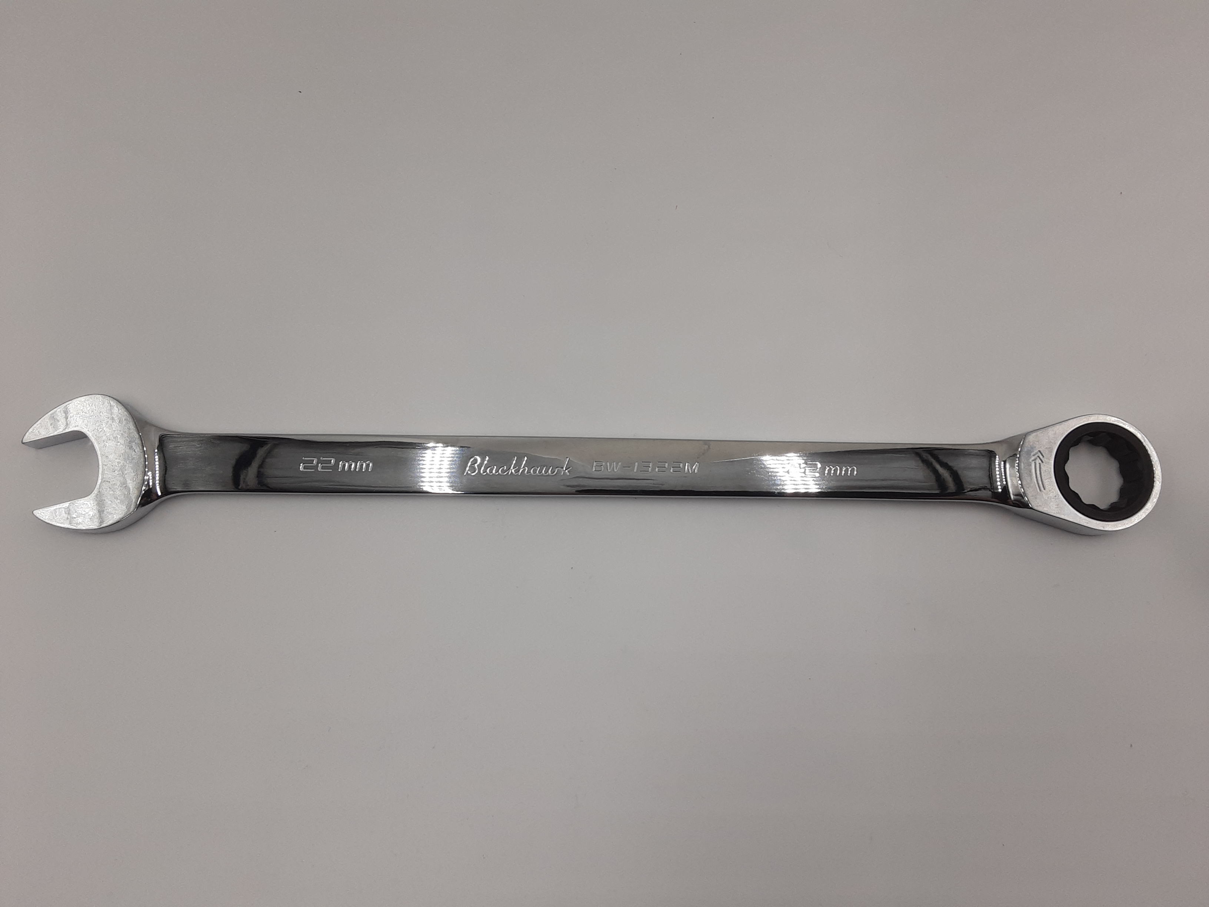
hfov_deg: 63.4
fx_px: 978
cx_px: 604
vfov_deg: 49.7
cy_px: 454
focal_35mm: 28
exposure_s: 1/142
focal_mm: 2.9
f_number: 1.9
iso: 40
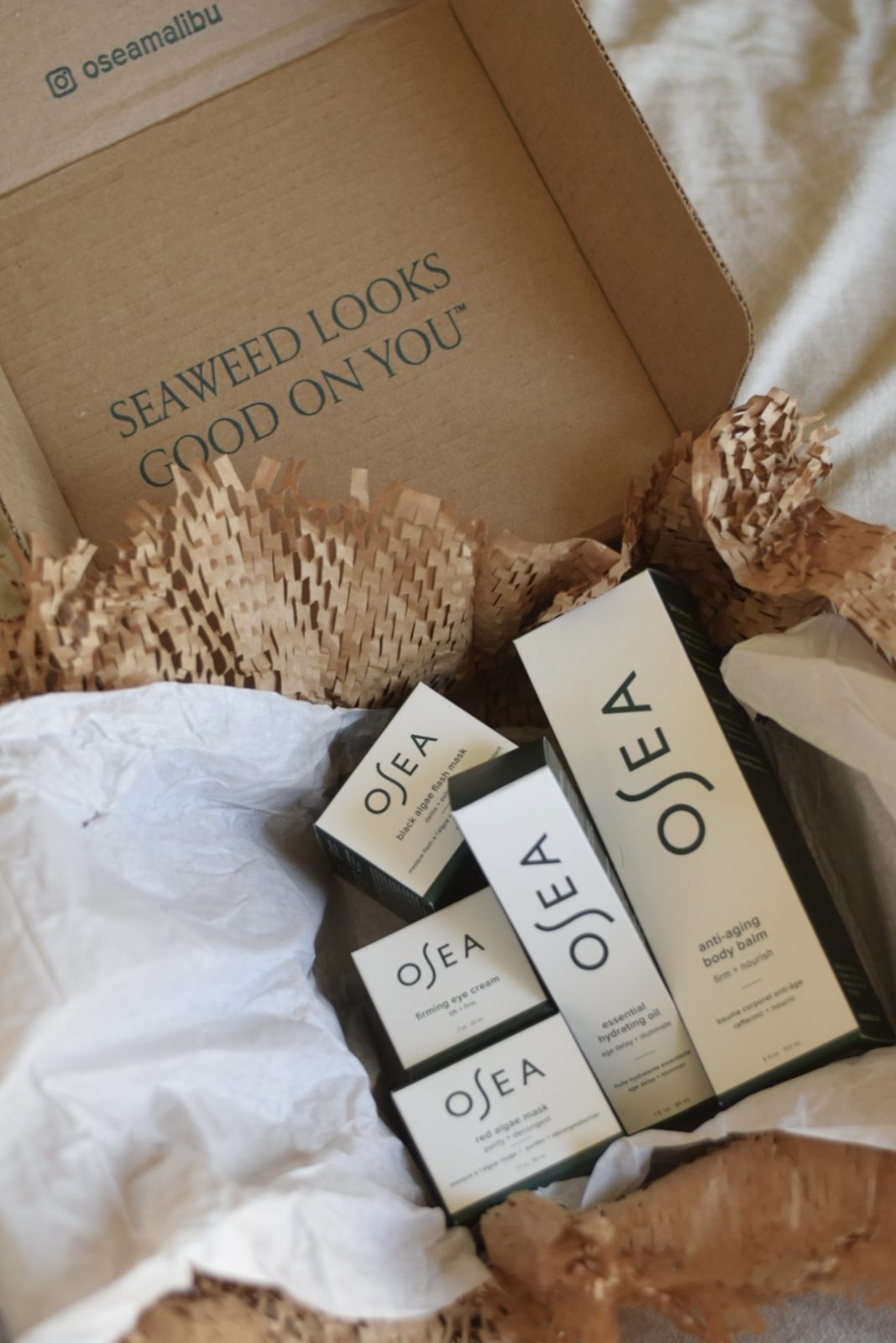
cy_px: 672
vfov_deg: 27.0
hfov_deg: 18.2
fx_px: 2799
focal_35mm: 75
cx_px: 448
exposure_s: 1/160
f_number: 2.2
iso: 400
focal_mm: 50
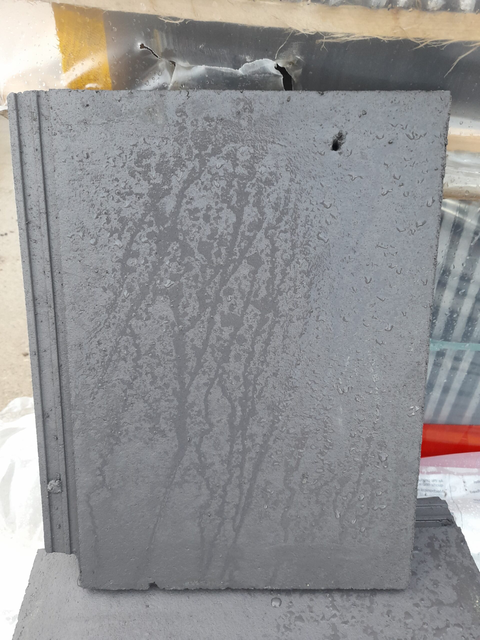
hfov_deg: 54.9
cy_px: 320
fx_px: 462
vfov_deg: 69.4
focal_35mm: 25
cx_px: 240
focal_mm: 4.6
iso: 200
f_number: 2
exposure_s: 1/50
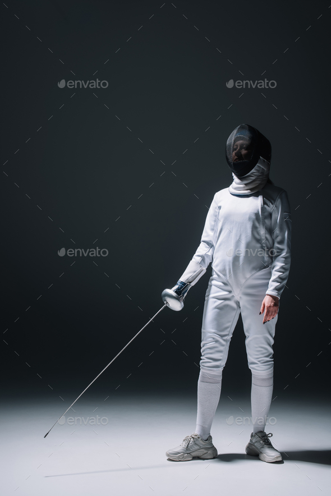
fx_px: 689
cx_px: 166
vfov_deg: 39.6
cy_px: 248
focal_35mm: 50
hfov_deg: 27.0
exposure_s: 1/160
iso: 100
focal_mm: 50
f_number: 6.3
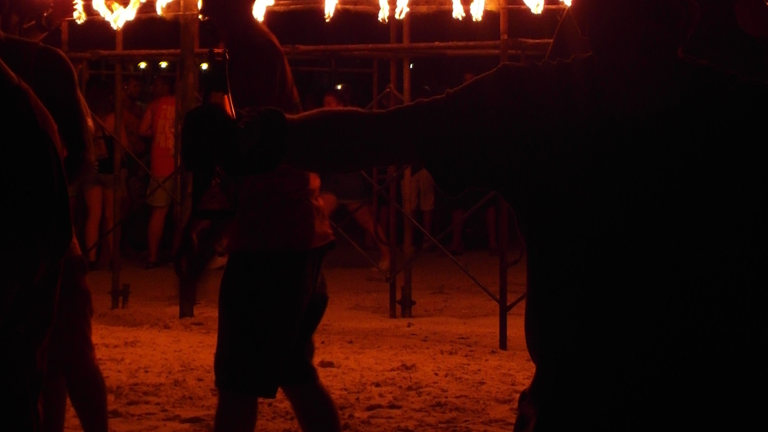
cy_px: -147
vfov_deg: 10.9
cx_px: 438
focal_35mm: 108
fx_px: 2199
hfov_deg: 19.8
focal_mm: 7.5
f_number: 3.2
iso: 100
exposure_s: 1/45
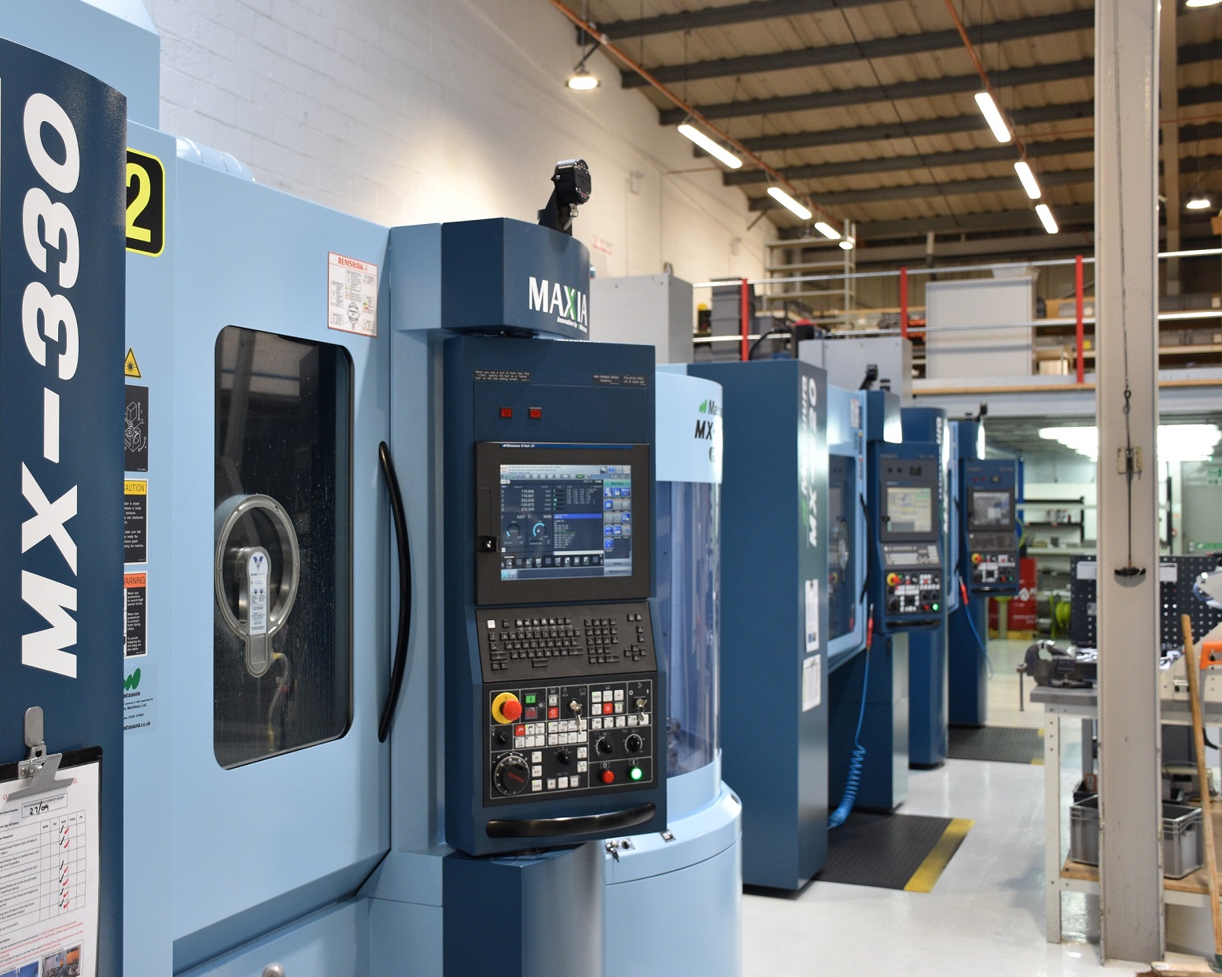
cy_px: 486
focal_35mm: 40
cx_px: 497
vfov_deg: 37.7
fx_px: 1431
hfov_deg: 46.0
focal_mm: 23
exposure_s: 1/80
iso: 400
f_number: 4.5
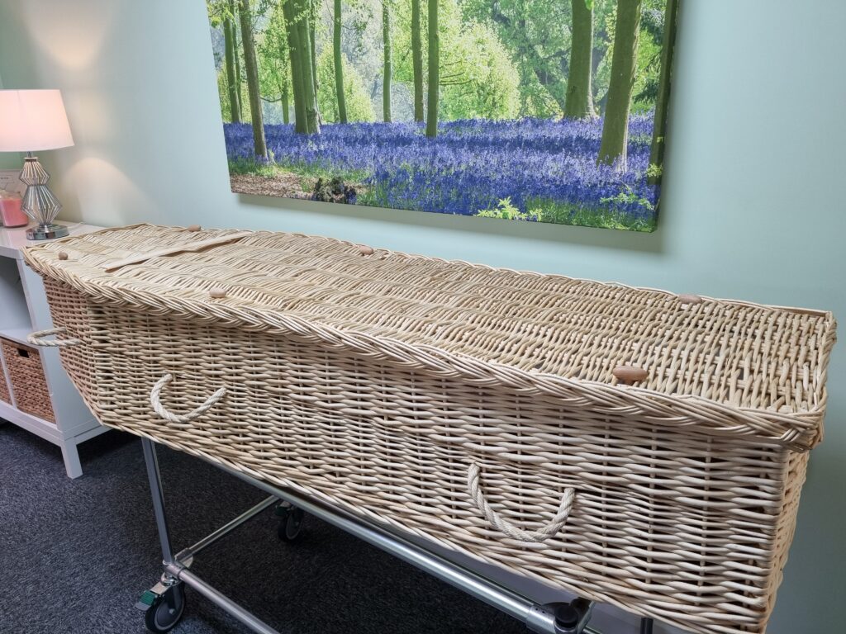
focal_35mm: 26
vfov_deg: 53.1
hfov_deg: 67.3
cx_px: 423
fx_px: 635
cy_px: 317
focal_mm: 5.4
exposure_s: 1/100
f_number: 1.8
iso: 64
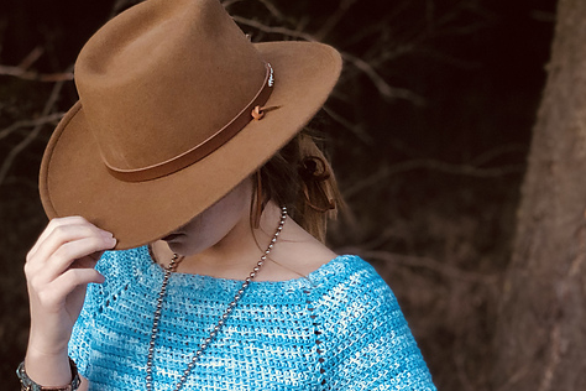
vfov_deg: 18.4
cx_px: 295
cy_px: 353
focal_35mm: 73
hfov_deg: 27.7
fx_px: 1188
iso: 160
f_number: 2.4
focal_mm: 6
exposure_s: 1/17
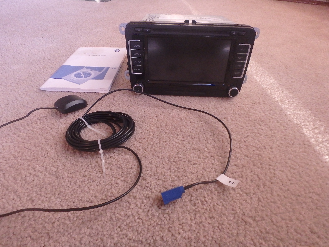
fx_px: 200
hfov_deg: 79.0
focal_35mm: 21
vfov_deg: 63.4
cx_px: 164
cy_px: 124
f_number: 3.5
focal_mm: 3.7
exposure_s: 1/30
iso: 640
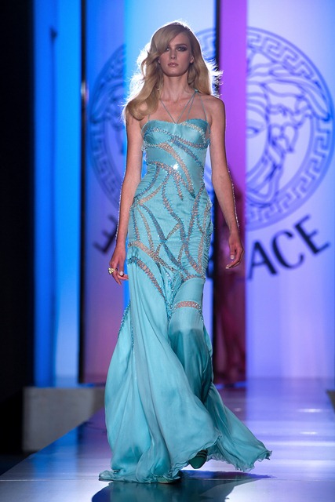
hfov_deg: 6.9
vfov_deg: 10.3
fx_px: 2790
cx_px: 168
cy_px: 251
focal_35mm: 200
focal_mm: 200
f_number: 4
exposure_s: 1/800
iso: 800
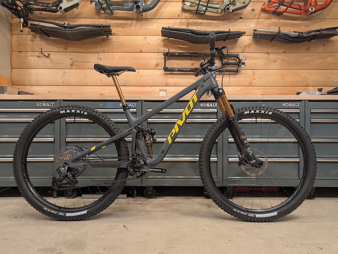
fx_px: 235
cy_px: 127
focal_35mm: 24
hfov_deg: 71.5
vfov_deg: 56.9
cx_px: 169
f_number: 1.85
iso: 118
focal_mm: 6.81
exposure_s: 1/24
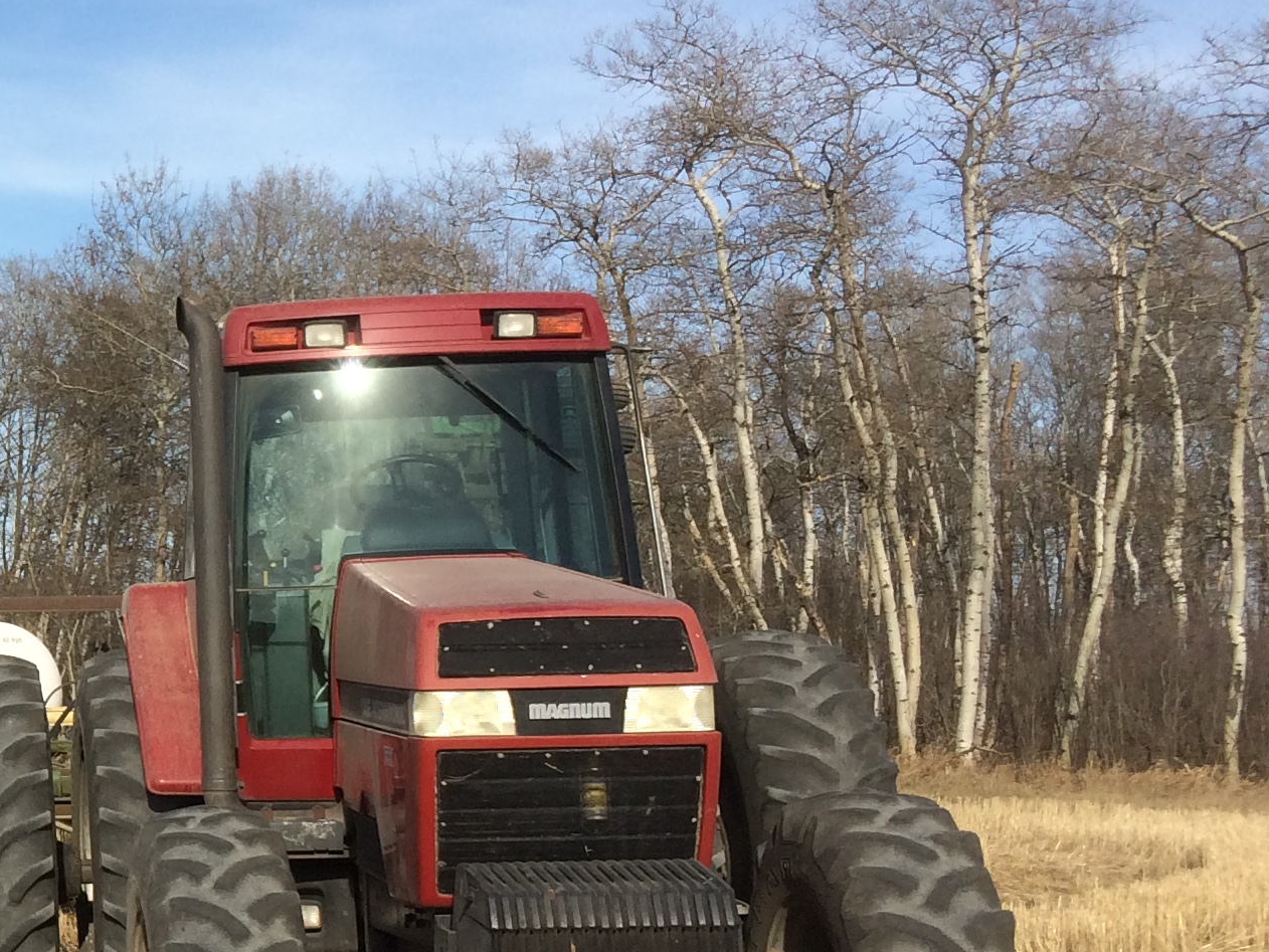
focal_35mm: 75
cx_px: -329
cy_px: 542
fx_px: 2750
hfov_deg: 23.3
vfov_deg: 19.6
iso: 32
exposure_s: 1/1953
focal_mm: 4.15
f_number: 2.2
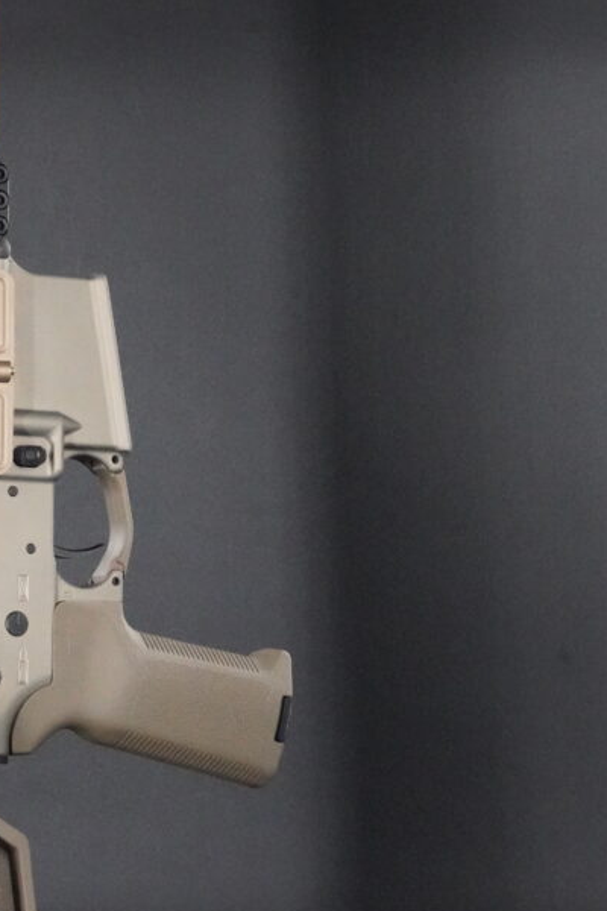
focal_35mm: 128
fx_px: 3237
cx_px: 77
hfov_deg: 10.7
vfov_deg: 15.9
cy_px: 217
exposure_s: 1/320
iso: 12800
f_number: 13
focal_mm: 50
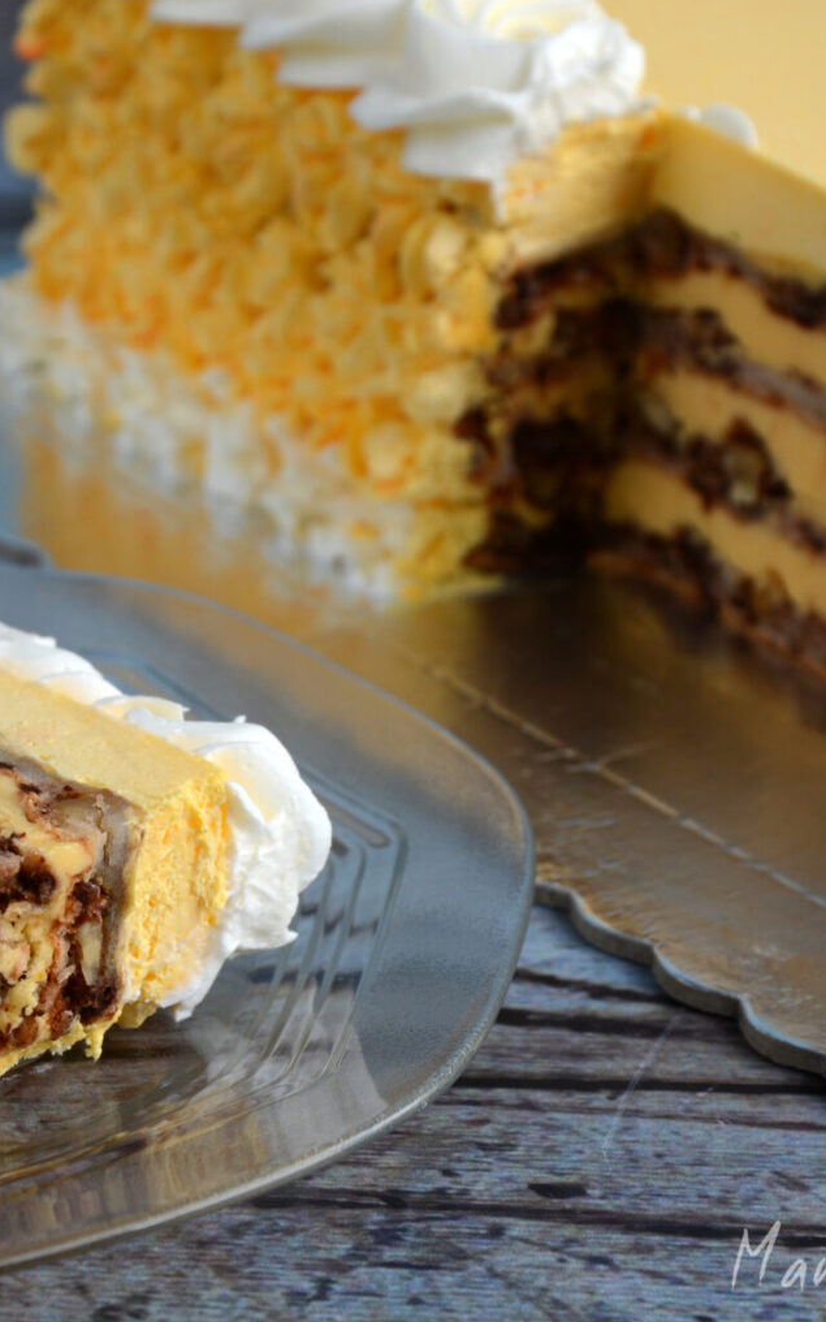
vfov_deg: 15.6
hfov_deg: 9.8
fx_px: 4826
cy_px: 657
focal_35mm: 134
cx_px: 176
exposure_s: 2
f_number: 8
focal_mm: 58
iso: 100
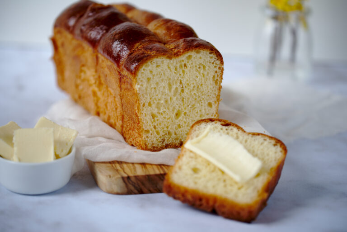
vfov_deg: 15.2
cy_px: 116
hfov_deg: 22.6
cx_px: 174
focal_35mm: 90
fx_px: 868
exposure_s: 1/40
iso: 100
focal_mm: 90
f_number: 3.2
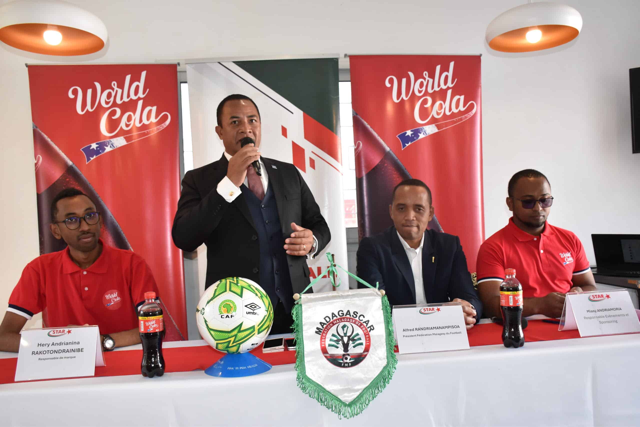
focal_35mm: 33
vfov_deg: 40.0
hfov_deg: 57.2
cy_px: 214
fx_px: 587
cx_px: 320
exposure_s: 1/200
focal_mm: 22
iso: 800
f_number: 5.6
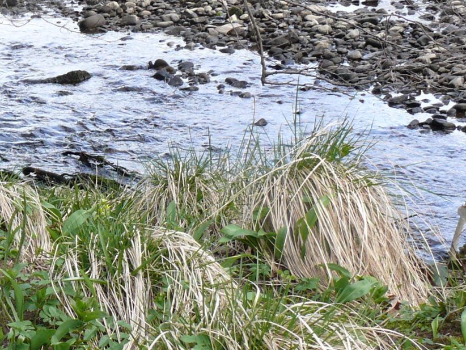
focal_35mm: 109
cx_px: -77
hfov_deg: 17.3
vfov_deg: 13.6
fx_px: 1468
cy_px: 177
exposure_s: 1/160
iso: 100
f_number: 4
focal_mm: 7.4
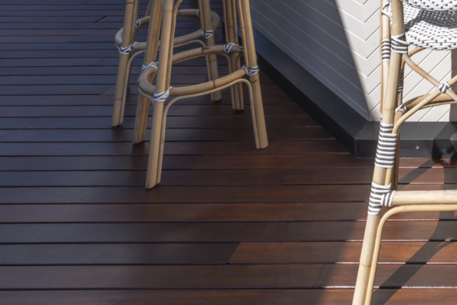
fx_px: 597
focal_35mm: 47
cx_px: 570
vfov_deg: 23.6
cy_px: -136
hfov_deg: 32.9
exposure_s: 1/125
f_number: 11
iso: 100
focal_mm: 14
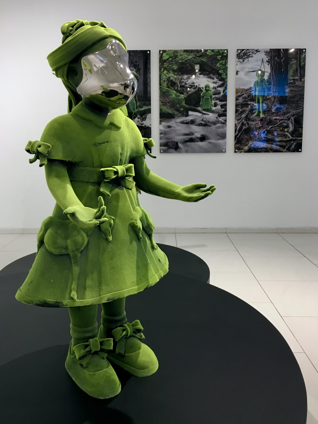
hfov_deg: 48.2
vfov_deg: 61.7
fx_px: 355
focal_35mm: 29
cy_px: 212
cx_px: 159
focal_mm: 4.15
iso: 80
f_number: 2.2
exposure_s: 1/30
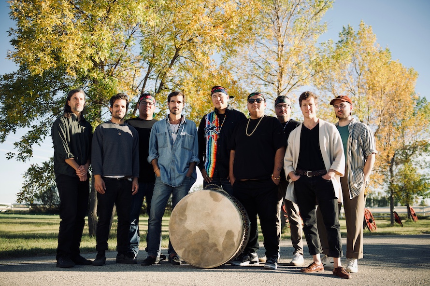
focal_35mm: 45
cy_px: 143
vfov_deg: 29.9
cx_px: 215
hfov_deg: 43.6
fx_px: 537
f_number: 2.8
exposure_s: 1/1600
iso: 250
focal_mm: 45
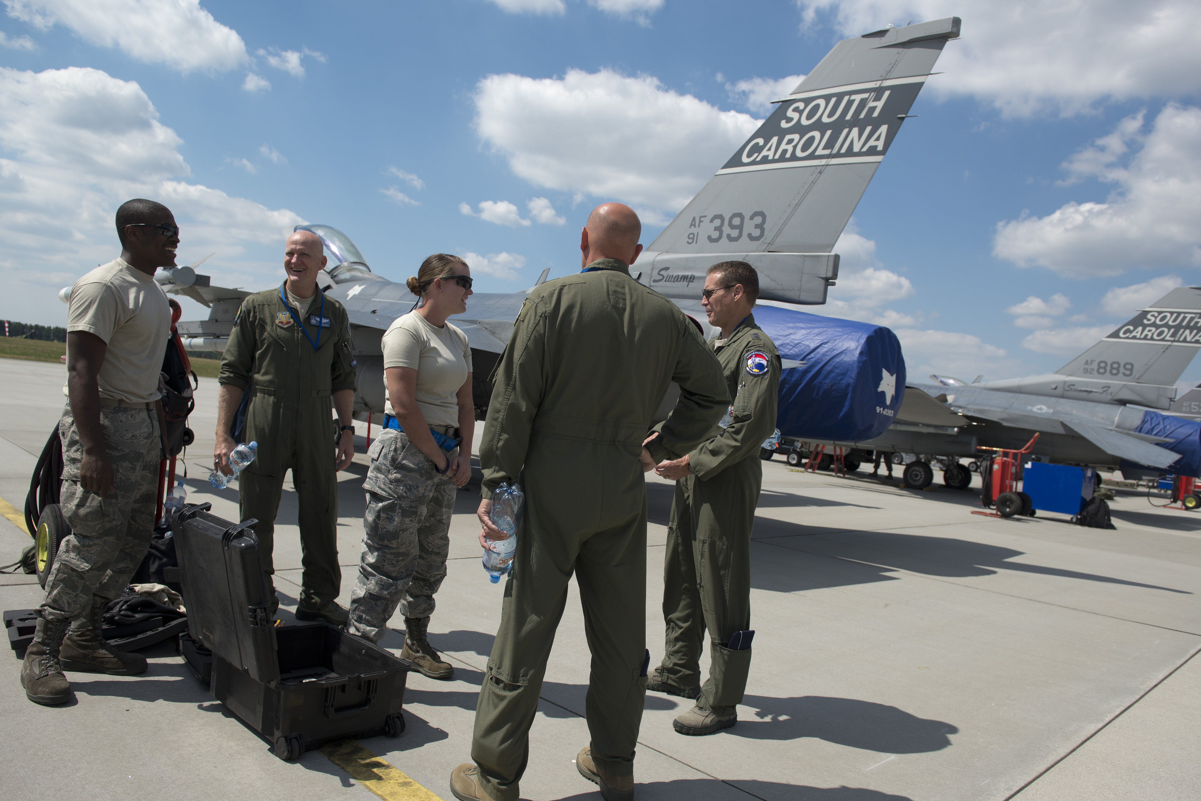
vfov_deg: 51.3
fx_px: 834
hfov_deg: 71.5
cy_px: 416
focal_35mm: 25
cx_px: 621
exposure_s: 1/1600
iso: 200
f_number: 5
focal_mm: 24
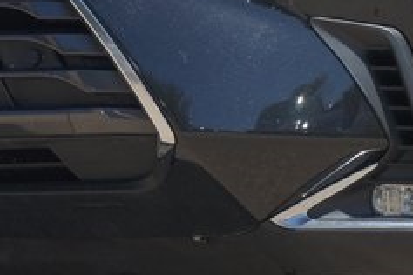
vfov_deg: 4.2
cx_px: 223
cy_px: -77
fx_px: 3787
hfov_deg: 6.2
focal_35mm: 330
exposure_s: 1/320
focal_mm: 51
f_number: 9
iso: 200
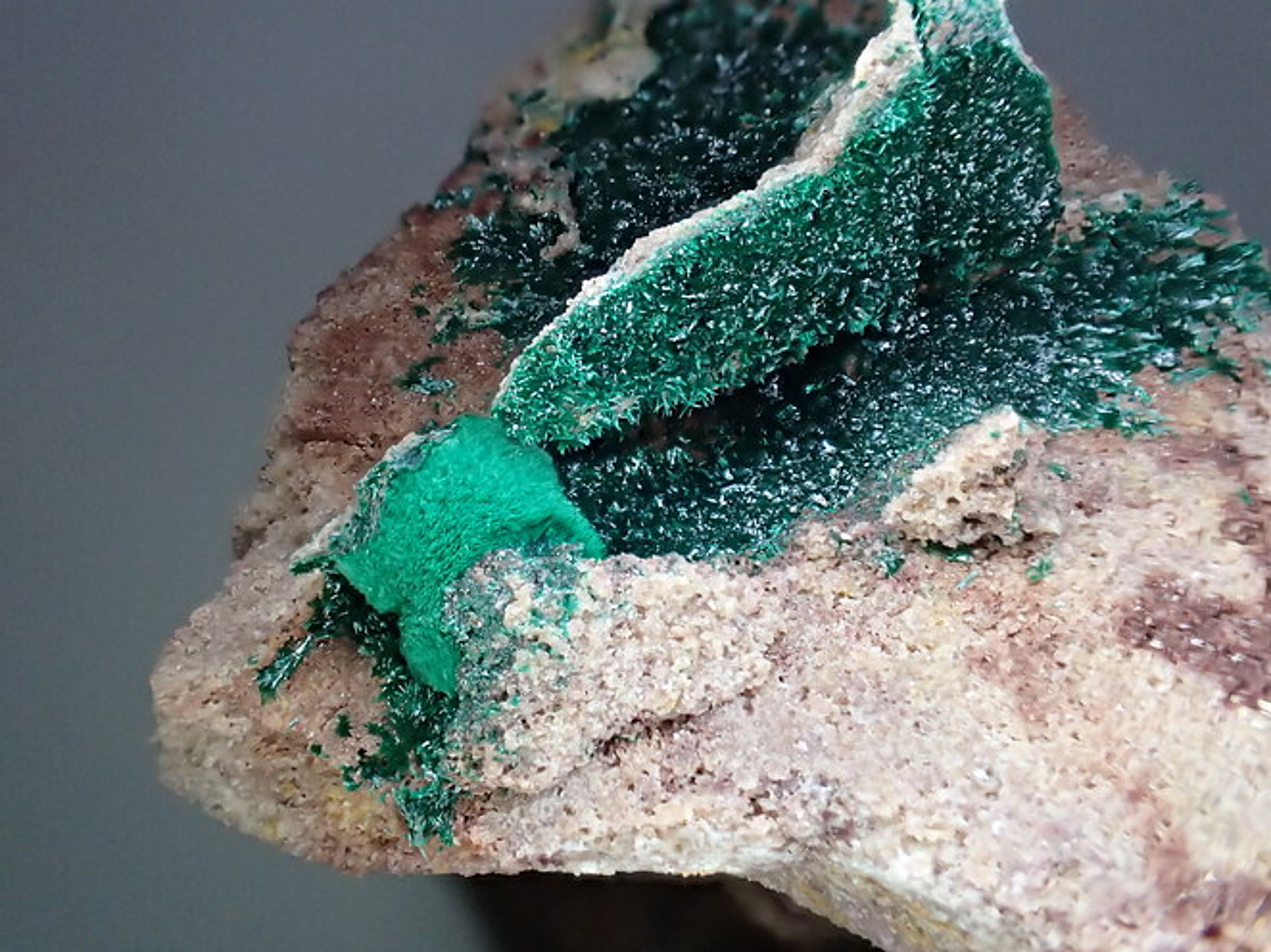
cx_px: 636
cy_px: 476
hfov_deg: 60.0
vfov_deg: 46.8
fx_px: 1101
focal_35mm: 30
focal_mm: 5.5
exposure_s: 1/60
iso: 800
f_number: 3.2
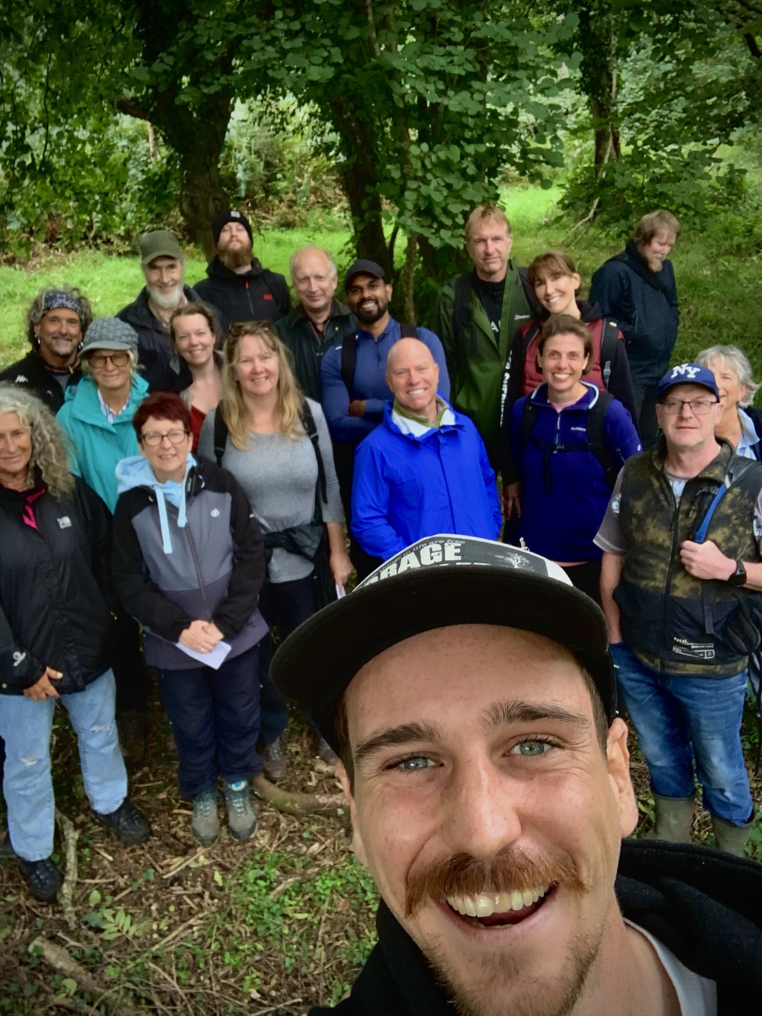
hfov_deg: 44.2
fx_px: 939
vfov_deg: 56.8
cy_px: 508
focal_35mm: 32
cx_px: 381
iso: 80
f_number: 2.2
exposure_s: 1/60
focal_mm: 2.87
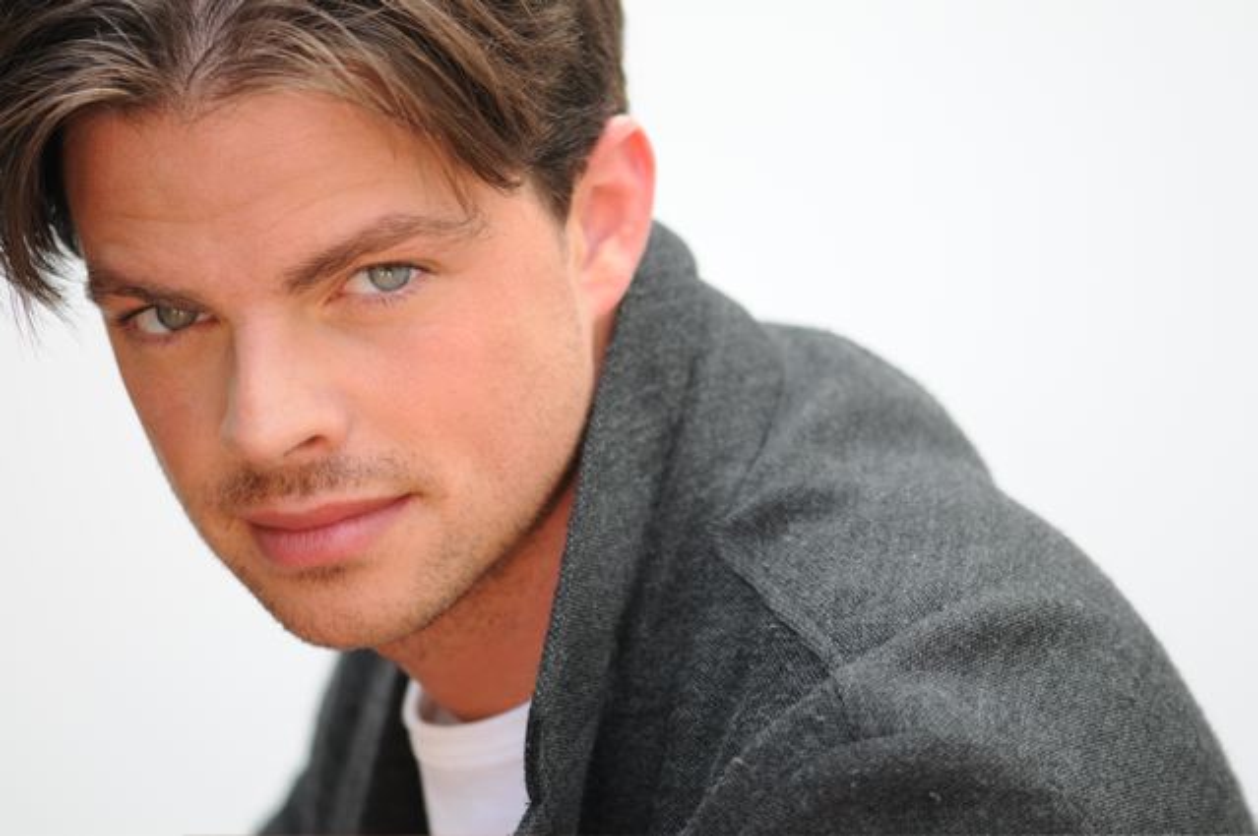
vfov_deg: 8.7
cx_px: 629
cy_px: 418
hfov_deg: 13.0
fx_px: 5499
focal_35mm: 158
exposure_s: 1/320
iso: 400
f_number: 3
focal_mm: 105
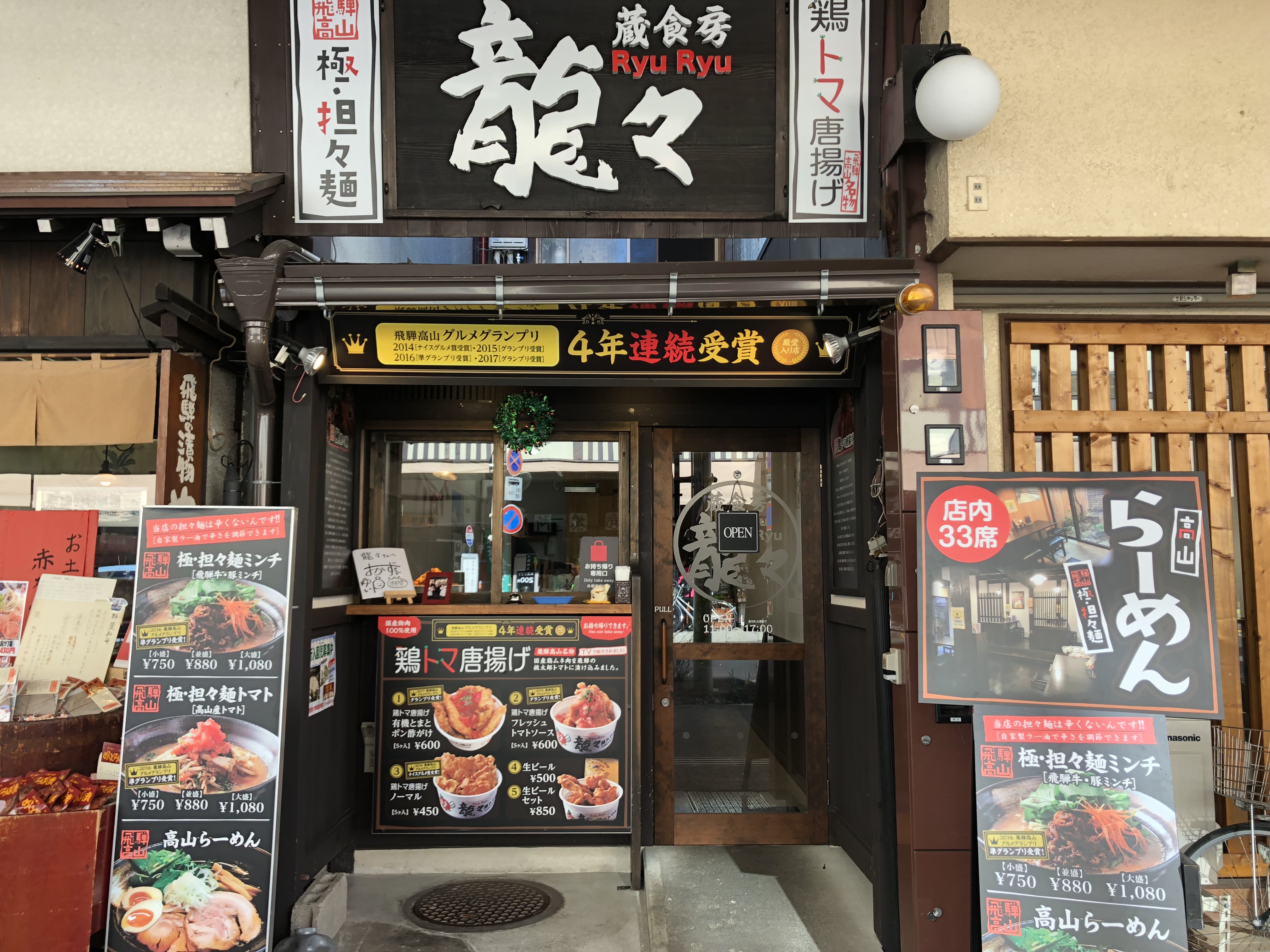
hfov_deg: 61.7
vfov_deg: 48.2
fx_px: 1064
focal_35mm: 29
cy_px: 476
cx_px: 635
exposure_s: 1/120
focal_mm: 3.99
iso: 25
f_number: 1.8
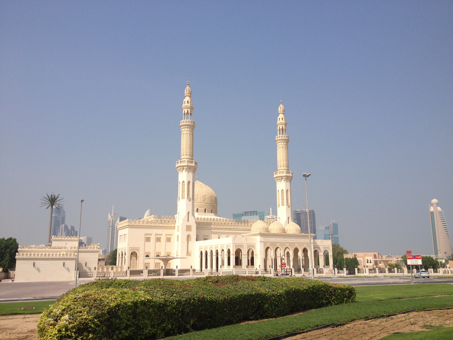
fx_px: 458
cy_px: 170
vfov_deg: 40.7
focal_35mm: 35
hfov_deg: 52.6
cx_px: 226
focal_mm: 4.28
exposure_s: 1/3067
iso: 50
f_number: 2.4
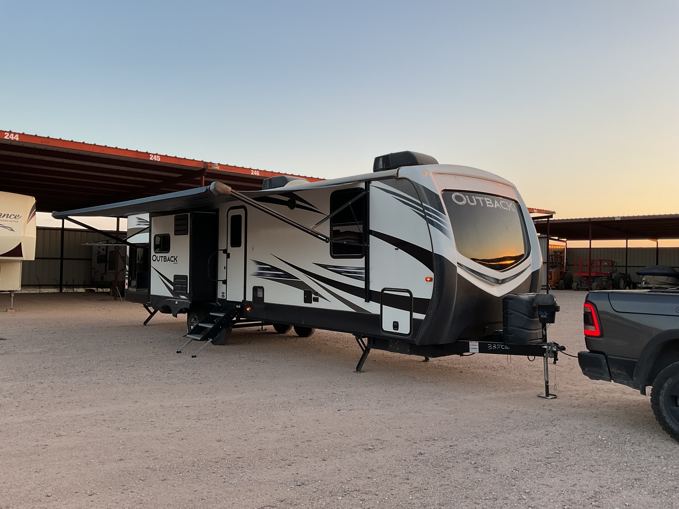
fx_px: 569
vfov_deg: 48.2
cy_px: 254
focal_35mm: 29
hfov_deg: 61.7
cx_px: 340
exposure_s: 1/120
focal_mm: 3
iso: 16
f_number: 1.8
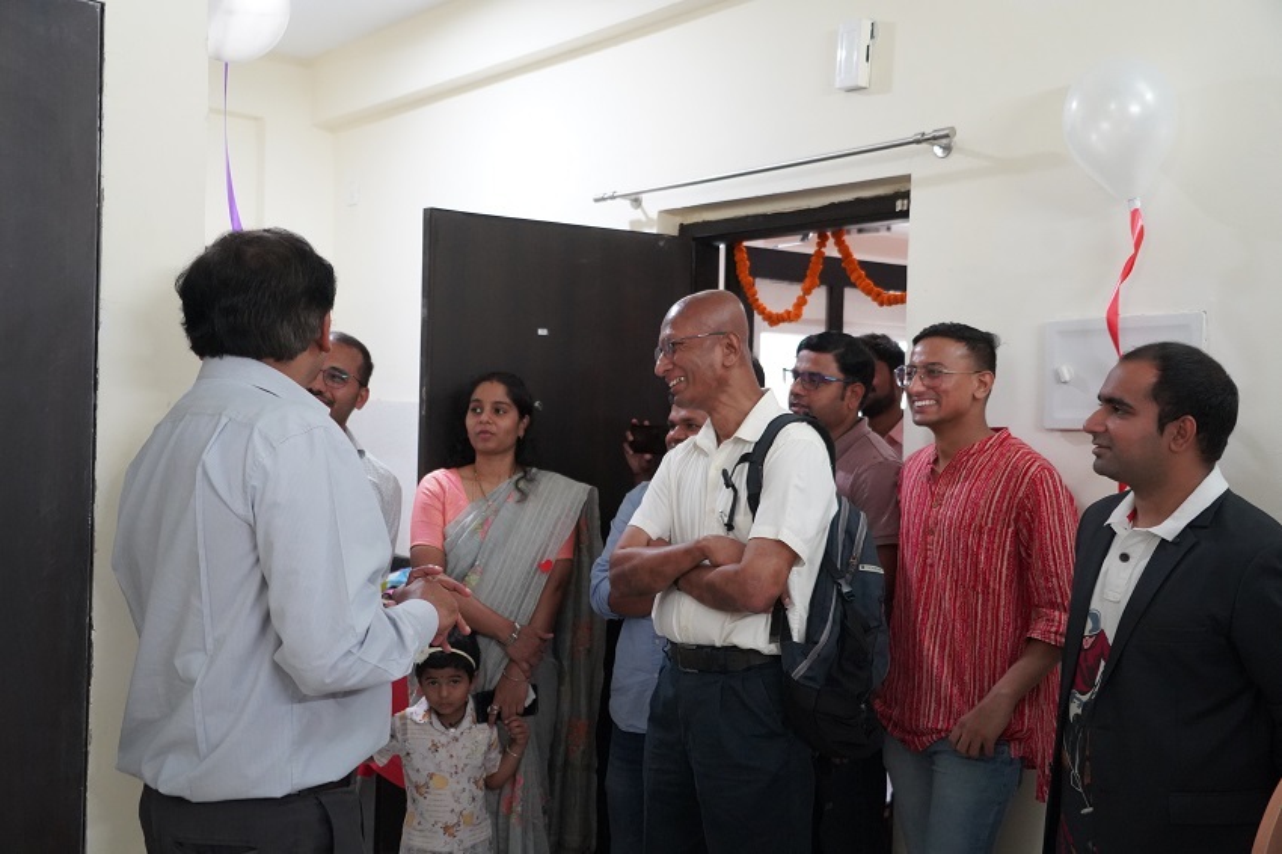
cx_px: 641
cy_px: 427
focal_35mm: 35
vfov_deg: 37.8
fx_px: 1246
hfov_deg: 54.5
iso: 8000
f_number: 4
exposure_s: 1/160
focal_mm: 35
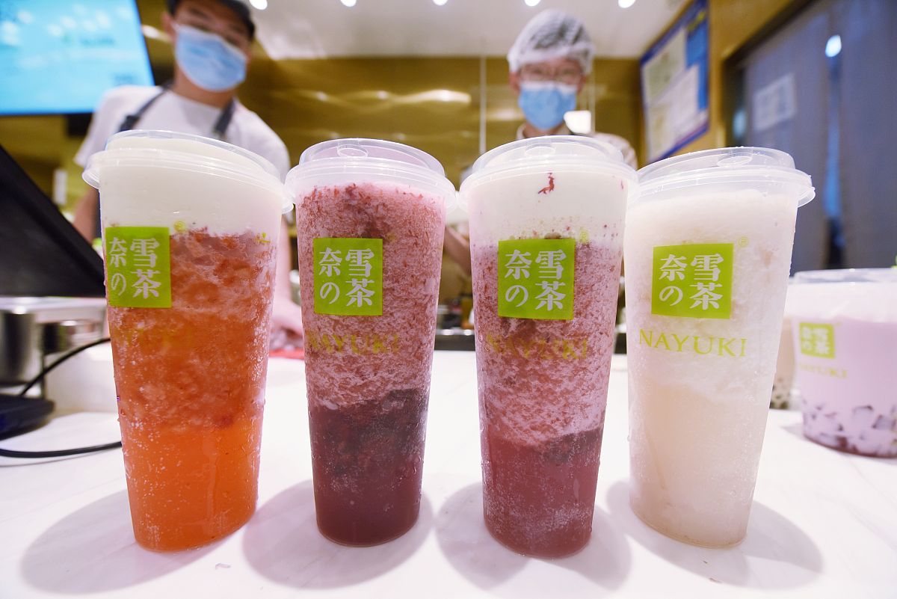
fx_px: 349
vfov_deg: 81.3
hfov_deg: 104.2
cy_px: 300
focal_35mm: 14
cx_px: 448
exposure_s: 1/125
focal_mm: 14
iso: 800
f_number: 5
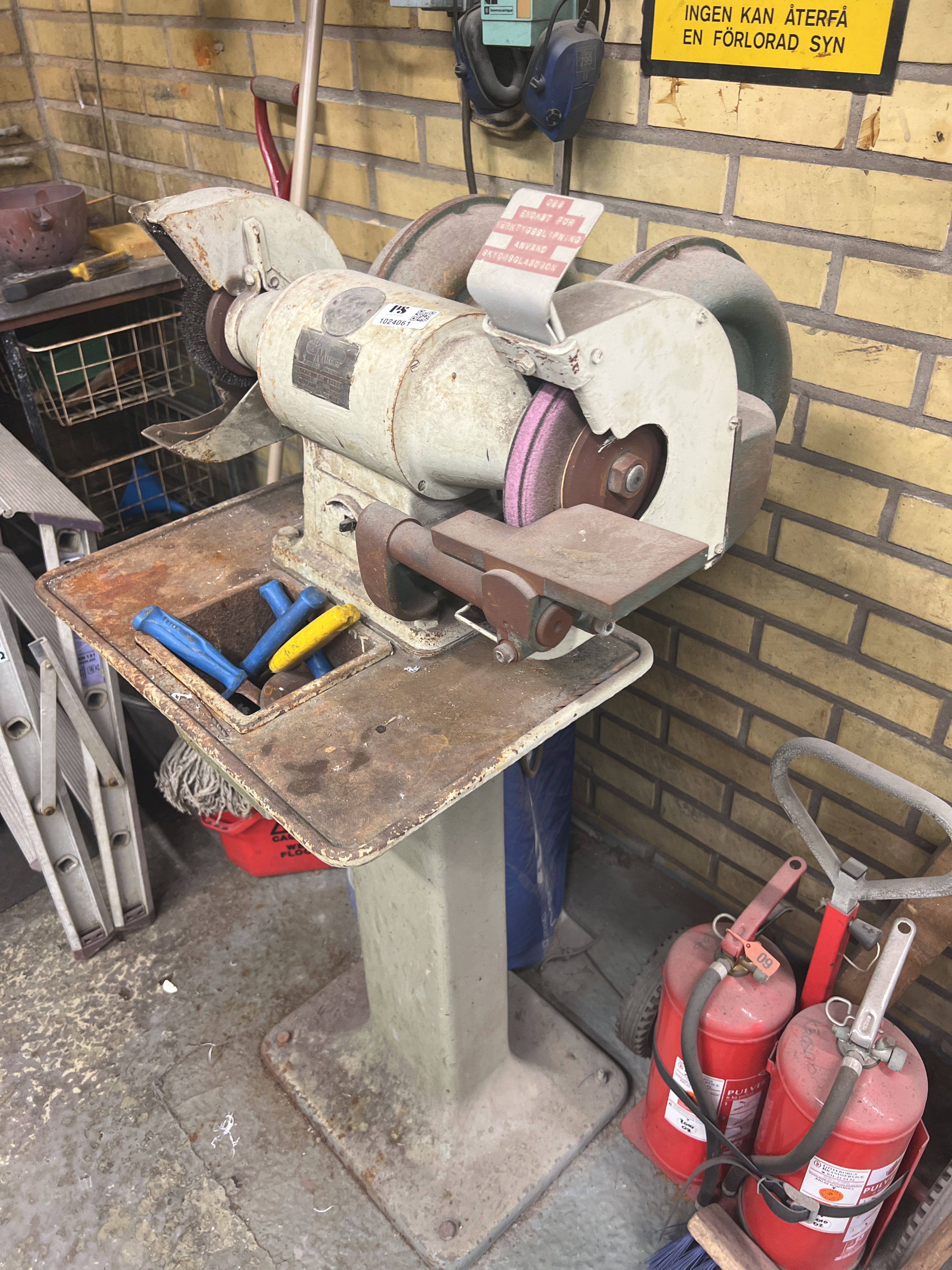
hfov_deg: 53.1
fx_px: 953
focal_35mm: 26
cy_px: 635
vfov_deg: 67.3
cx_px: 476
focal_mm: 5.7
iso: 125
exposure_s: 1/50
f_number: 1.5
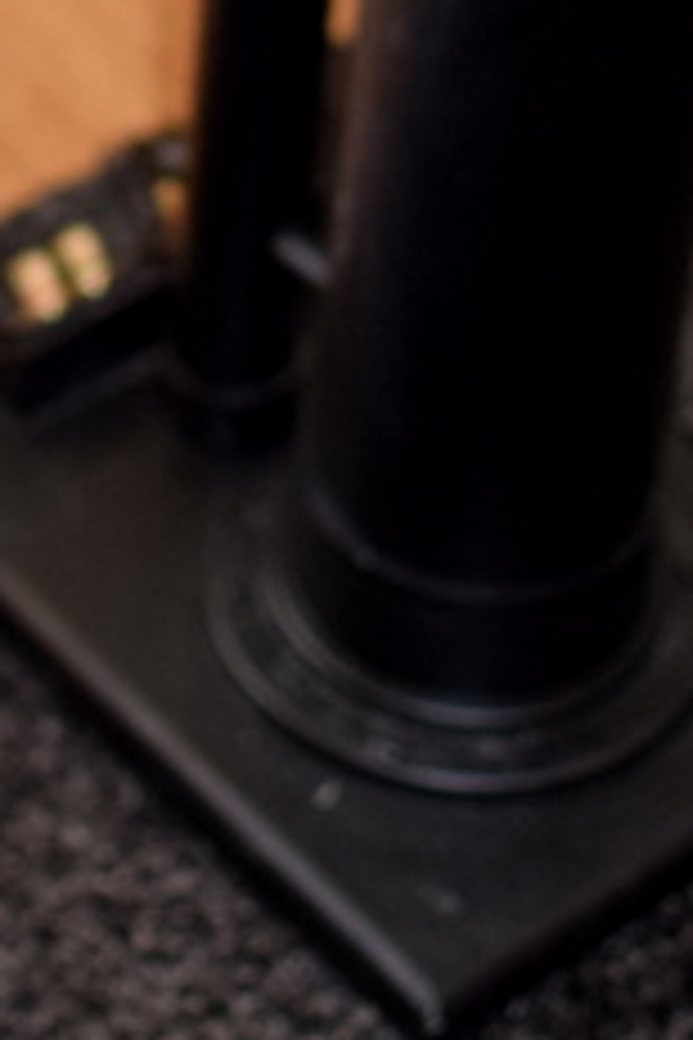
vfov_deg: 10.9
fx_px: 5247
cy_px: -486
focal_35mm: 182
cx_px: -36
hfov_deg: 7.5
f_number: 2.2
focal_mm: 35
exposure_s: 1/60
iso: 800
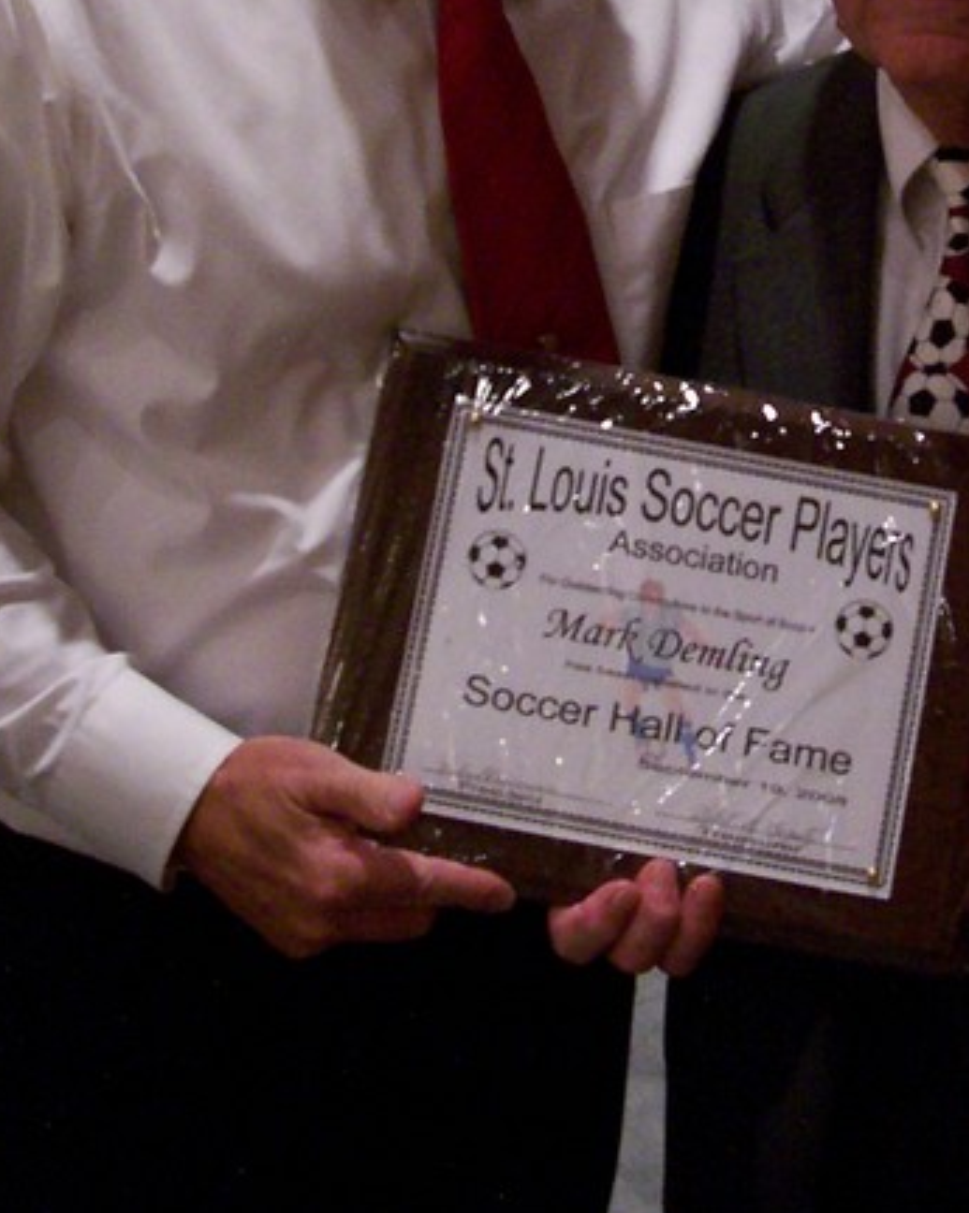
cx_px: 694
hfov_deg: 18.4
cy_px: 205
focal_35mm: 83
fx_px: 2979
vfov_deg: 22.6
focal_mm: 5.6
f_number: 2.7
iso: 160
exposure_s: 1/8
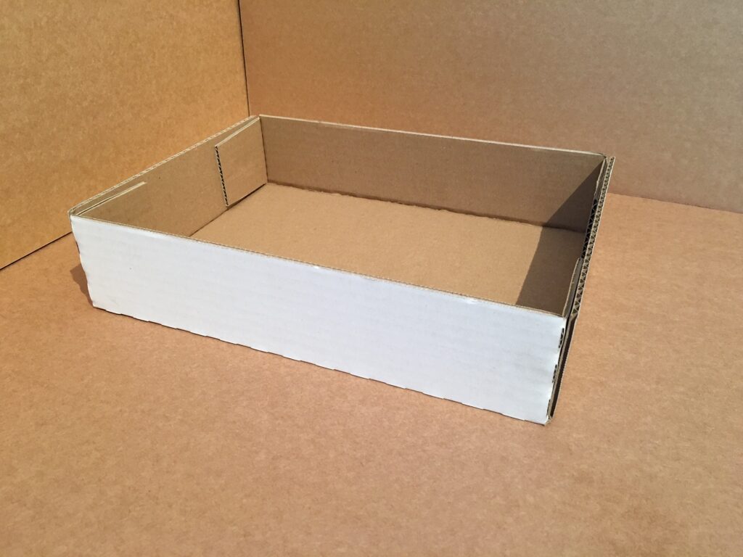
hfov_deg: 61.7
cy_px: 278
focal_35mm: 29
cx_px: 372
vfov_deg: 48.2
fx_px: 622
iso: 125
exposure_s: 1/33
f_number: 2.2
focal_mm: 4.15
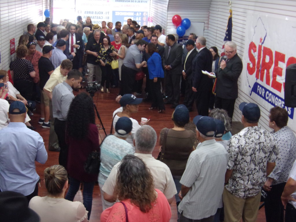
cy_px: 111
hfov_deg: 36.2
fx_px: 453
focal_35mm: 53
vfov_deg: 27.5
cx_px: 148
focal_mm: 9.4
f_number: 4.2
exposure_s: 1/34
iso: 250
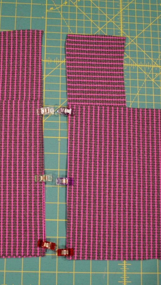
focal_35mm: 52
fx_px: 394
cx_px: 44
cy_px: 149
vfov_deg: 39.8
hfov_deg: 22.9
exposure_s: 1/30
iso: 800
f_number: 3.8
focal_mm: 20
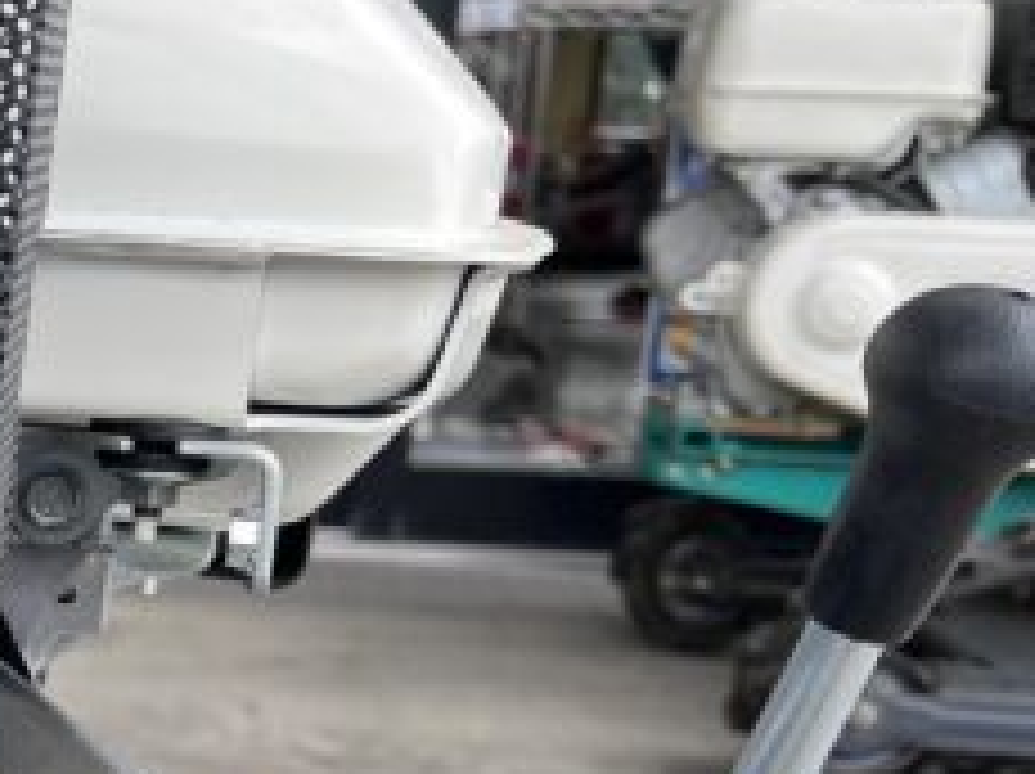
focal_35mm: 87
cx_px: -662
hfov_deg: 18.9
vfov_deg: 16.6
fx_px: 2599
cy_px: 765
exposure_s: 1/120
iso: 50
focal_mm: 5.7
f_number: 1.5
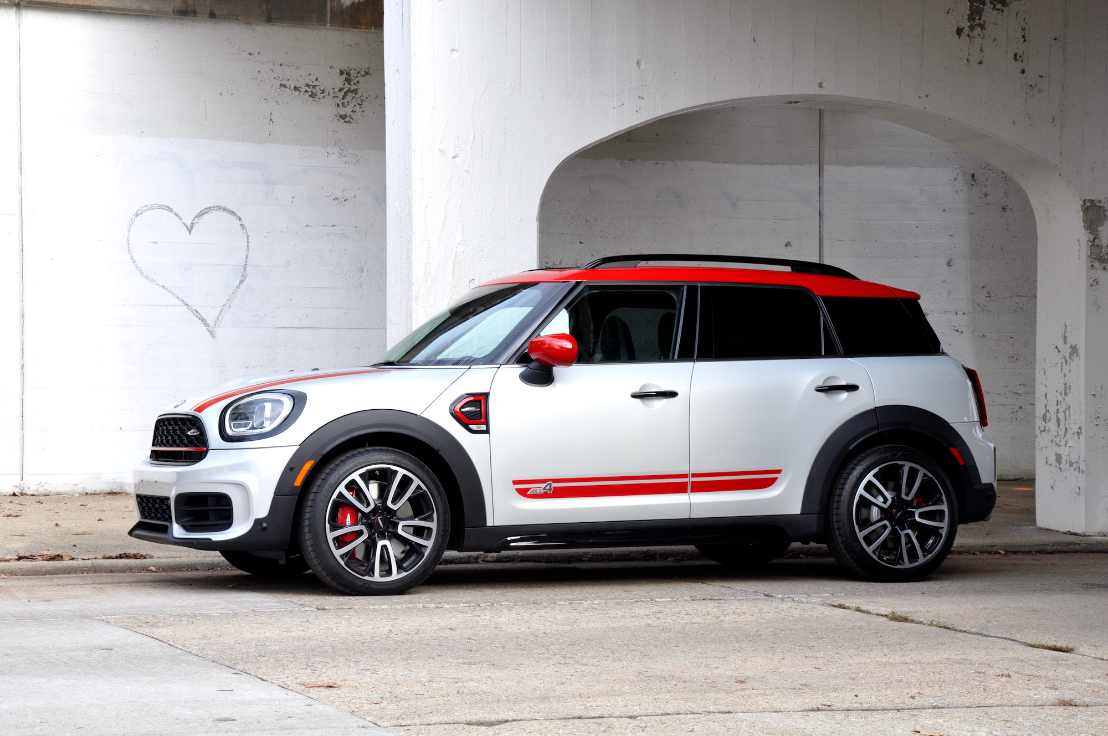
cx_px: 554
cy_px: 368
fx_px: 2398
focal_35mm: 78
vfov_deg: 17.5
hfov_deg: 26.0
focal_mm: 52
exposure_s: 1/125
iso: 500
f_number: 11
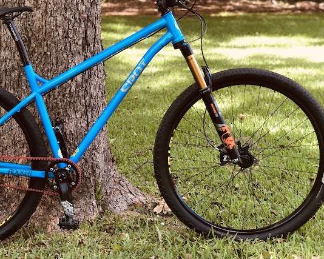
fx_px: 729
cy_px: 111
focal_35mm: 76
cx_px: 101
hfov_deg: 24.9
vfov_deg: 20.1
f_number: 2.4
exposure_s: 1/60
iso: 20
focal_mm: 6
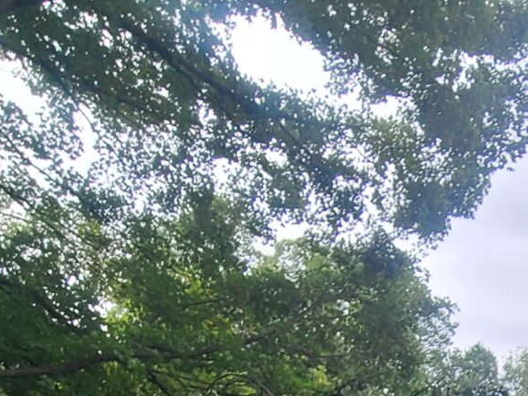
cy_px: 713
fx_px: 884
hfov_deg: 27.1
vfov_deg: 19.1
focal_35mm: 58
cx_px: 712
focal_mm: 2.2
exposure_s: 1/542
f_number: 2.2
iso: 50
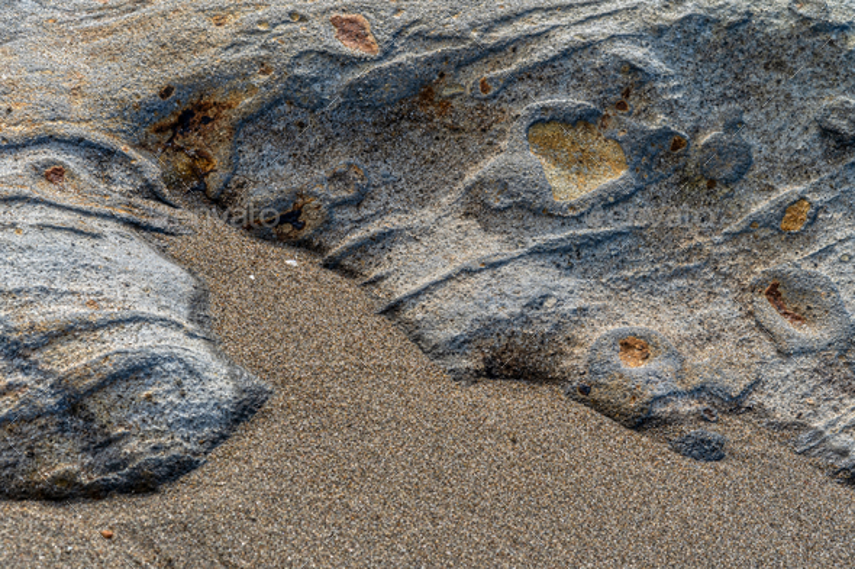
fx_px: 1187
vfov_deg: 27.0
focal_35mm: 50
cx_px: 428
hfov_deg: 39.6
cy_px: 284
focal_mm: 50
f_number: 11
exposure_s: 1/80
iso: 50
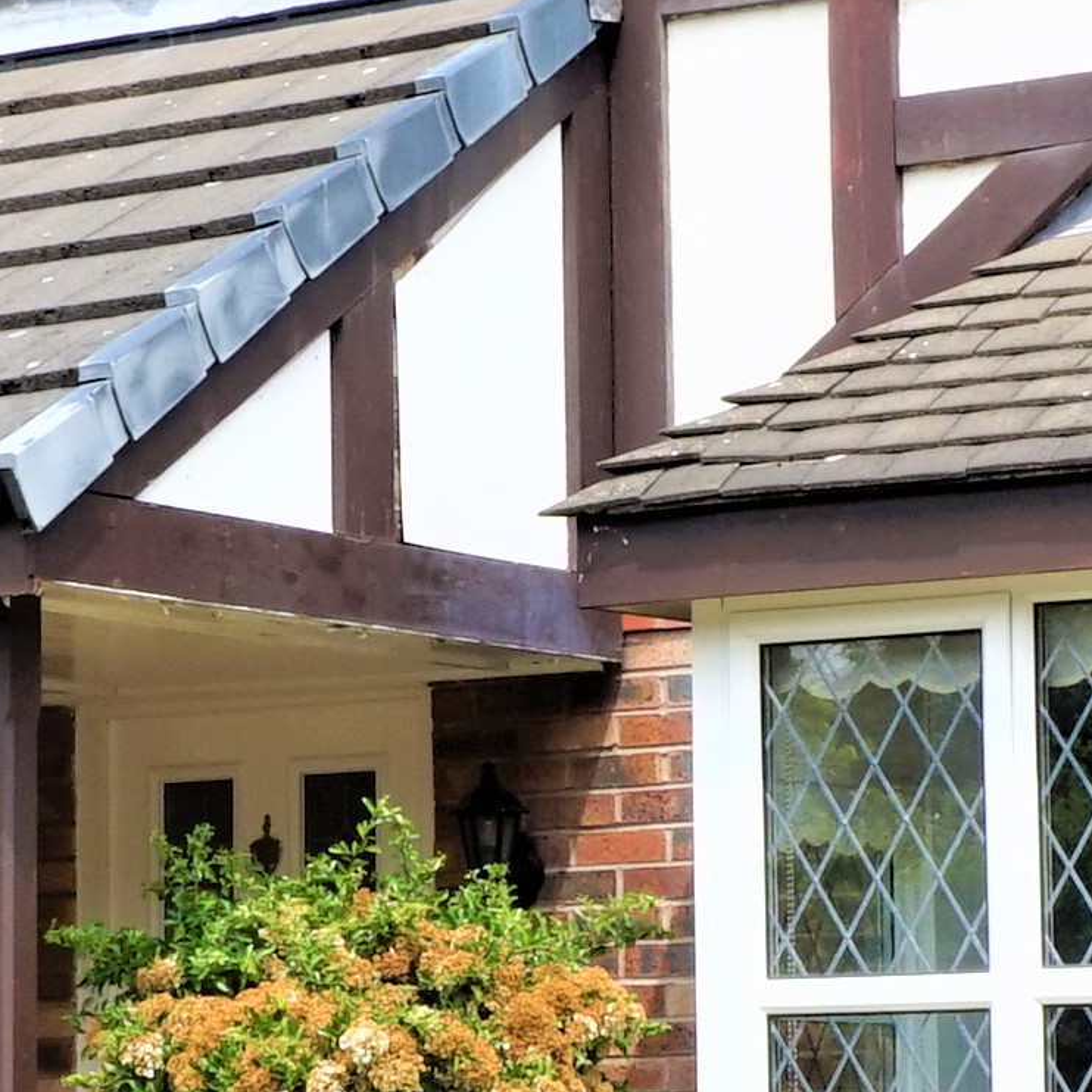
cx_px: 589
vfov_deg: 11.6
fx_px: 5354
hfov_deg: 11.6
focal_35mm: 150
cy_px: 730
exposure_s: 1/80
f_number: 13
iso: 100
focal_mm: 16
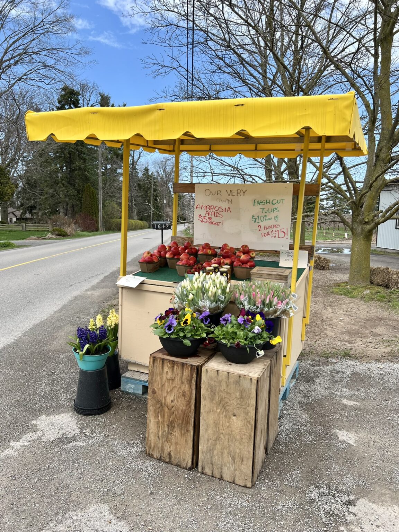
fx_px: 400
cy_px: 266
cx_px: 200
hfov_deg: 53.1
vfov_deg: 67.3
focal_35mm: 26
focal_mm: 5.7
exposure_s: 1/2045
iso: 50
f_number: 1.5
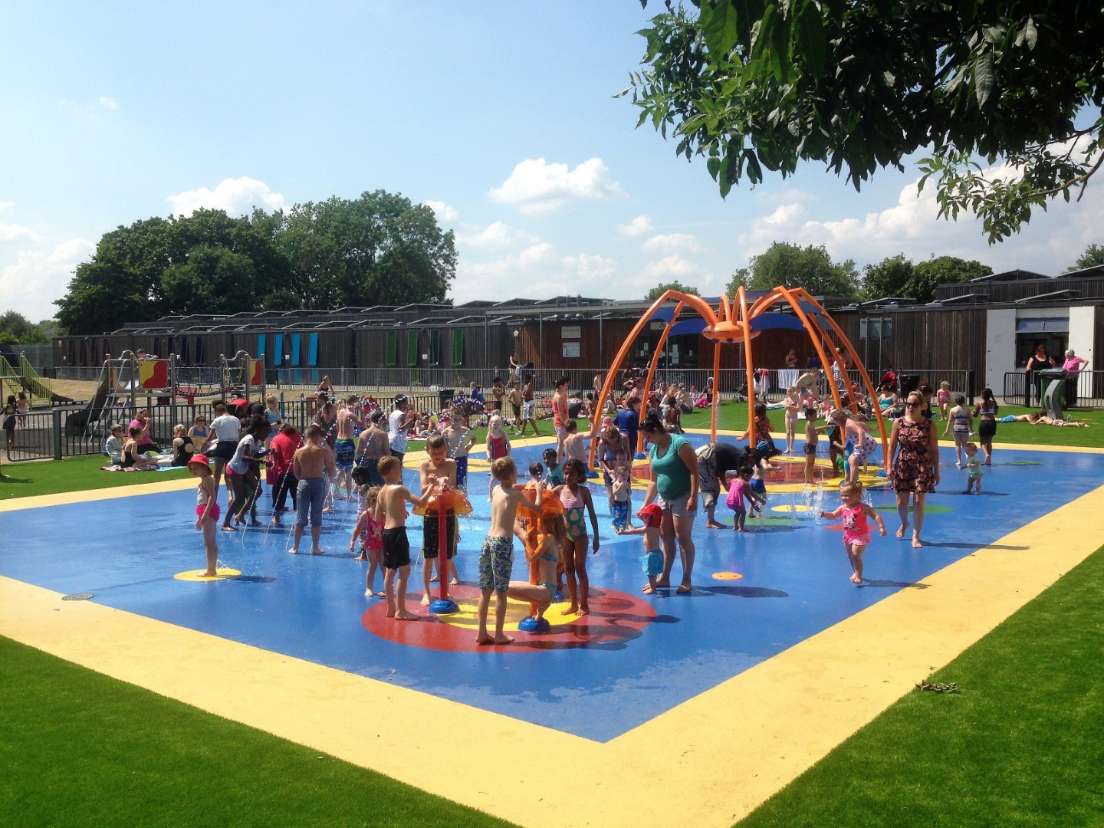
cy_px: 414
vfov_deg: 42.9
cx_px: 552
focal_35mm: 33
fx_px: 1052
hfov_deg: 55.4
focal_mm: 4.12
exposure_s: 1/1550
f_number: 2.4
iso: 50
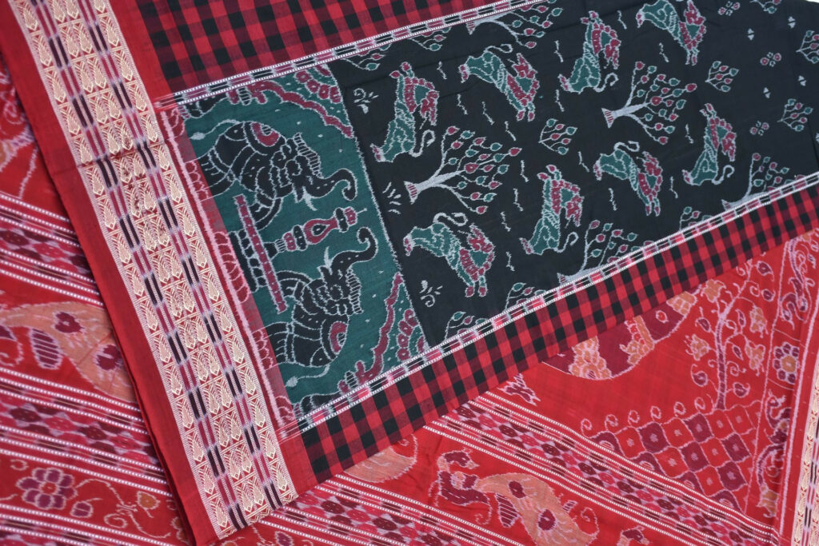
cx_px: 410
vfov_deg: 26.0
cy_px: 273
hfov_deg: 38.2
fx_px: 1183
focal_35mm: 52
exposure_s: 1/250
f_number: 4.2
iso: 450
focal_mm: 35
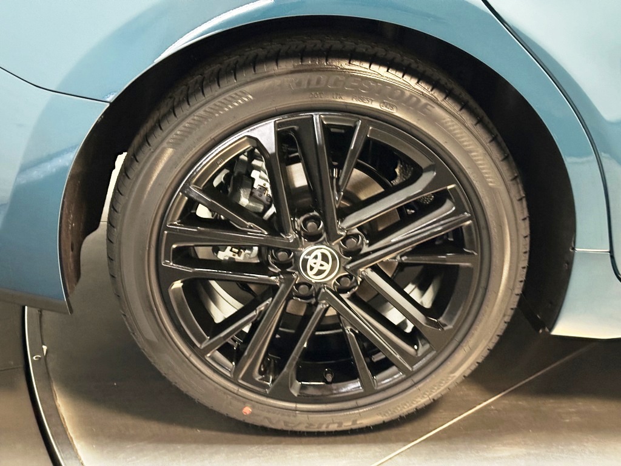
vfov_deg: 30.3
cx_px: 310
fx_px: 861
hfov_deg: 39.7
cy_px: 233
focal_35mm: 48
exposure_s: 1/20
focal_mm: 6.86
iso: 640
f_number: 1.78
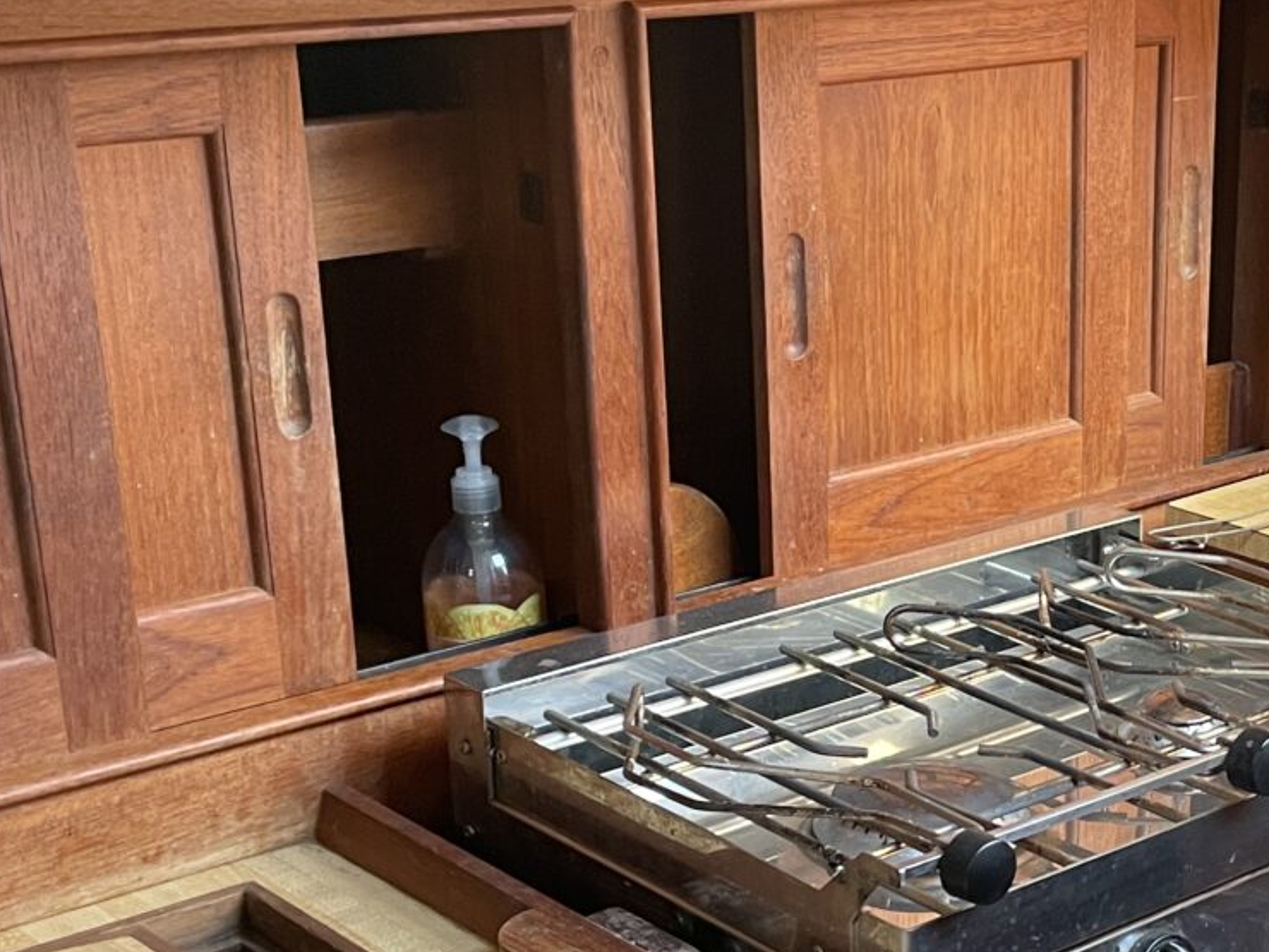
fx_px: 2639
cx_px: 1183
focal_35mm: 72
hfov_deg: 26.0
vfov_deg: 20.2
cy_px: 780
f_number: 1.6
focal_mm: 4.2
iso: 125
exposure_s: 1/71
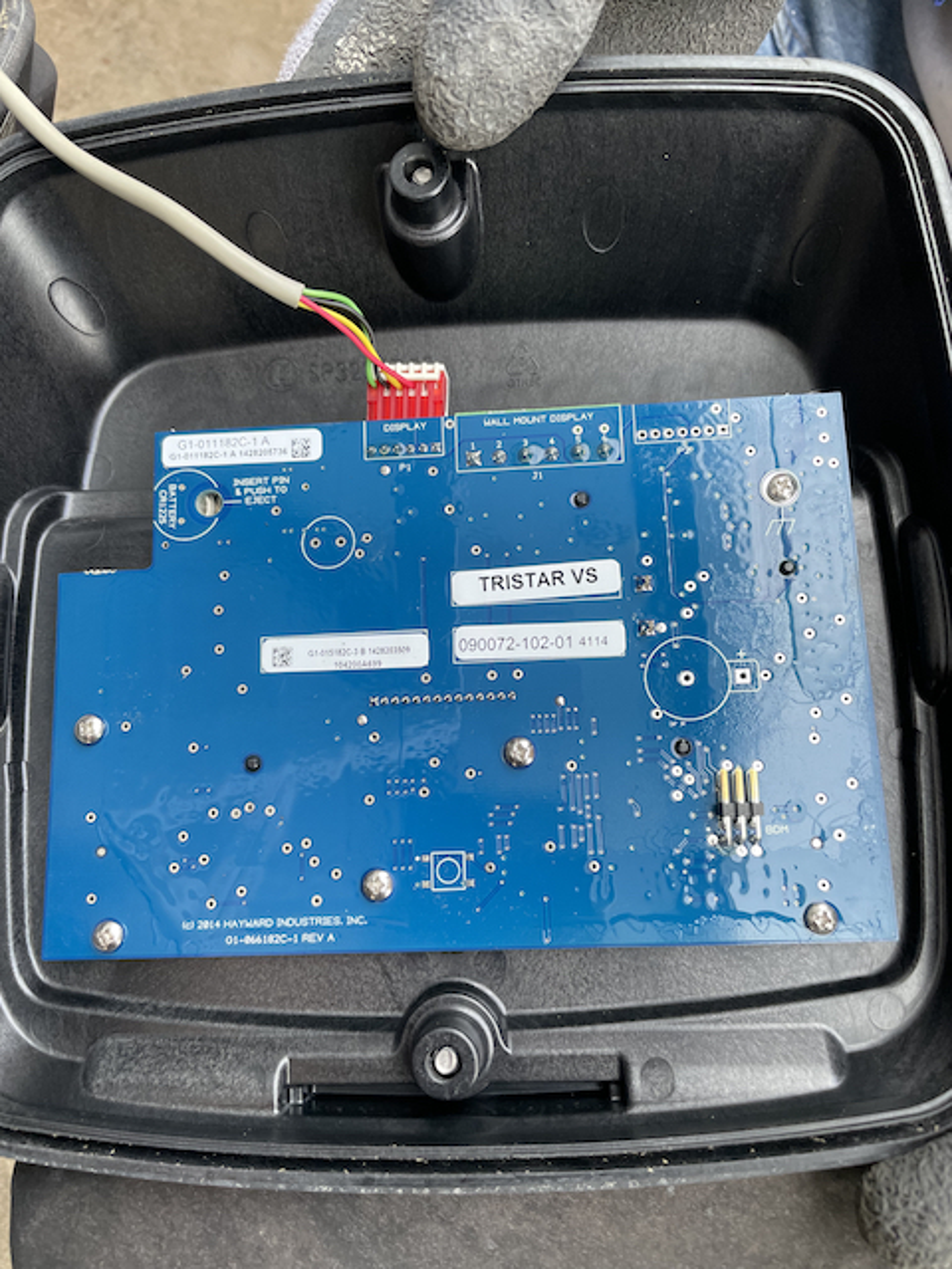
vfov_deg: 67.3
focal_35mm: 26
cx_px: 476
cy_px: 634
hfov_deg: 53.1
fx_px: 953
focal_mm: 4.2
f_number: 1.6
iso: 125
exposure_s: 1/121
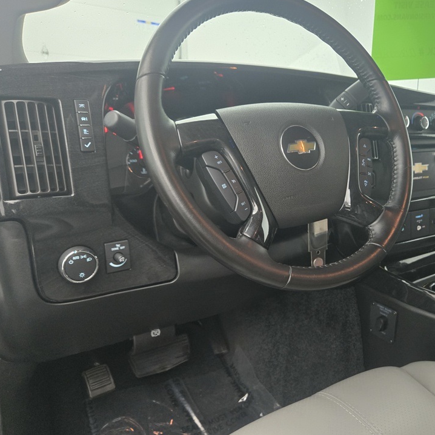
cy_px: 211
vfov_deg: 55.6
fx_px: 412
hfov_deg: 55.0
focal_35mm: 29
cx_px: 273
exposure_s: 1/120
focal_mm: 5.4
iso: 1000
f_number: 1.8
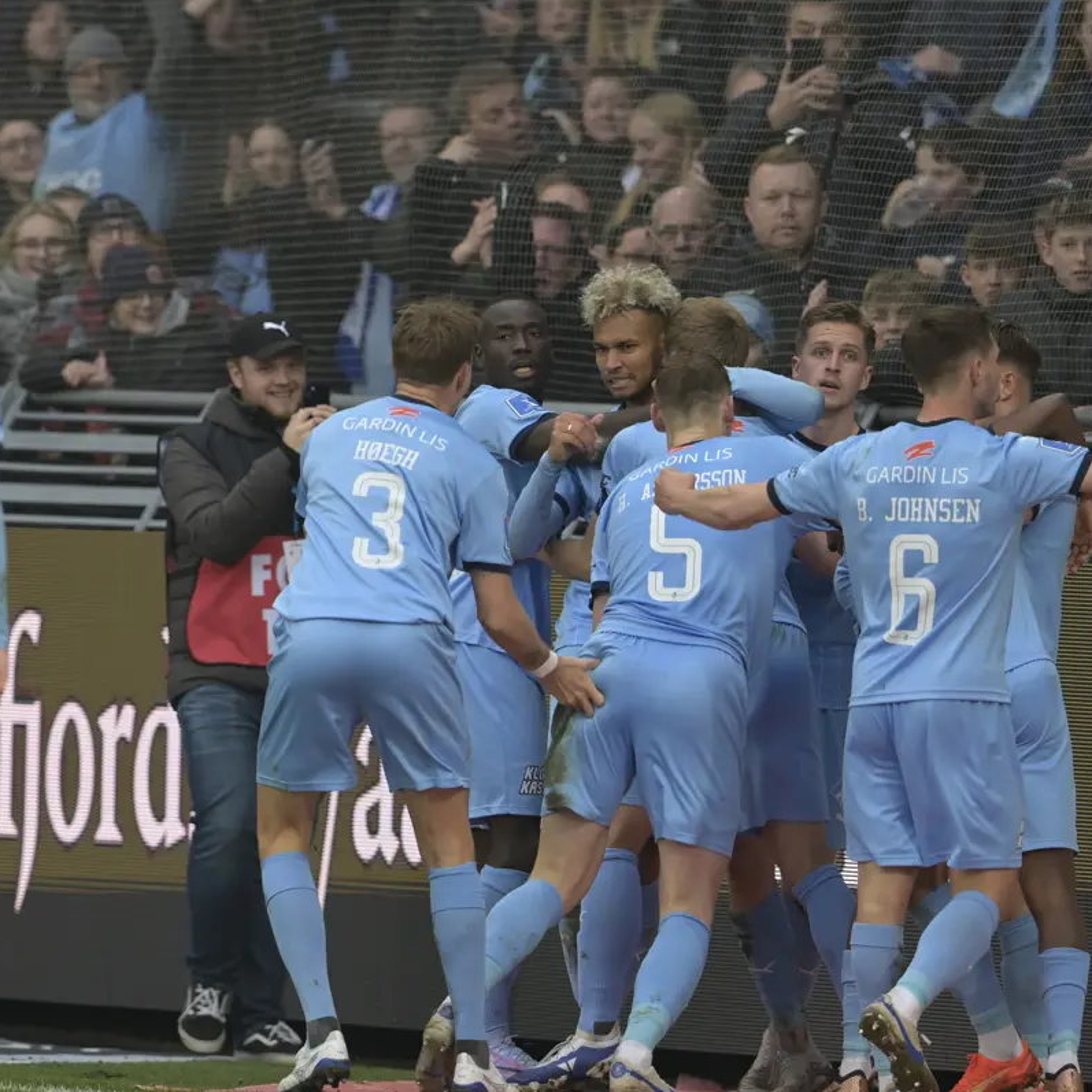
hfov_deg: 3.4
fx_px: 18273
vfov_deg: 3.4
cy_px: 547
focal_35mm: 512
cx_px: 518
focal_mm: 400
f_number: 3.5
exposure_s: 1/1250
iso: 800
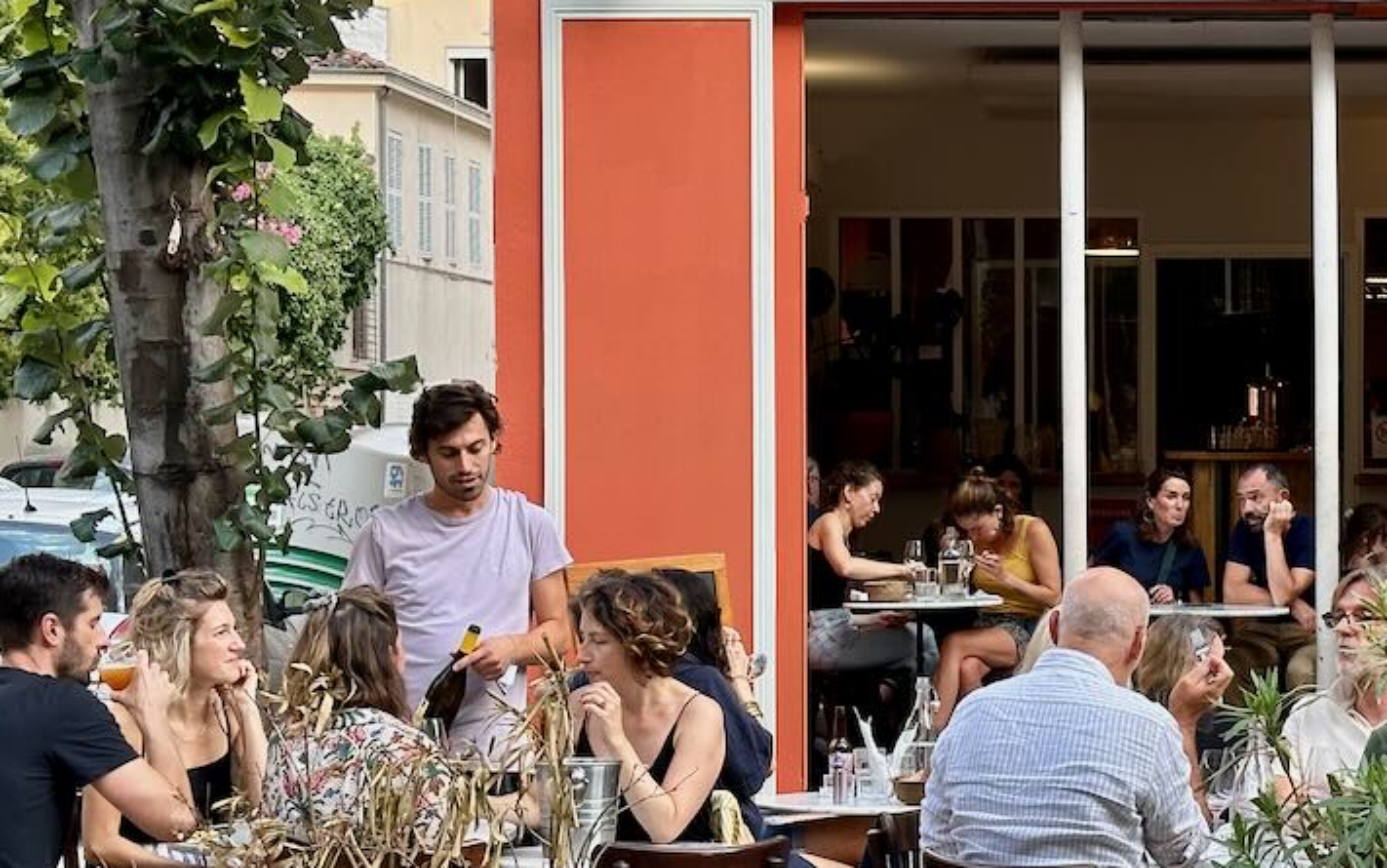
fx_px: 3517
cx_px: 1170
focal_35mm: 93
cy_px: 407
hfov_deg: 21.9
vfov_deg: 14.1
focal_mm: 6.86
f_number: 1.78
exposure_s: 1/153
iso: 64
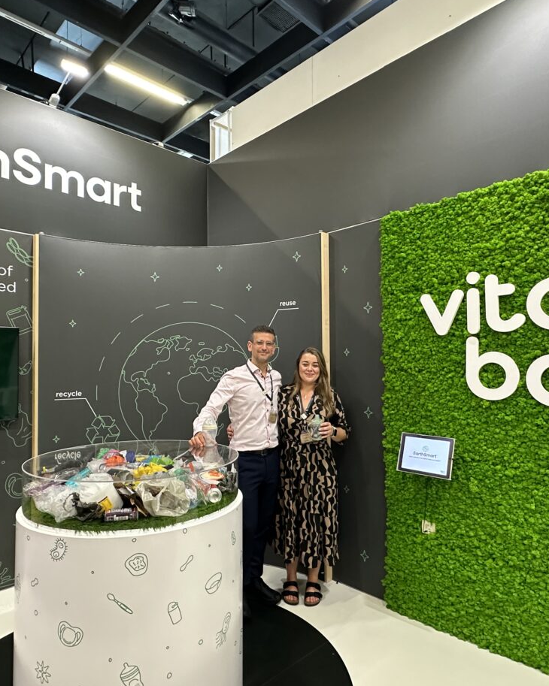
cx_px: 270
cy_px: 352
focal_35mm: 23
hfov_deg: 60.9
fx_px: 467
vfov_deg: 72.6
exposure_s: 1/50
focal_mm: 2.22
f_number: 2.2
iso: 250
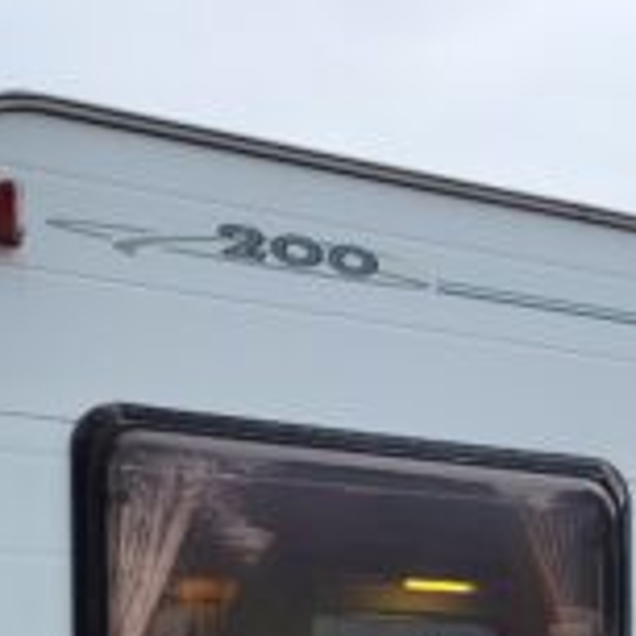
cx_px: 561
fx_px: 1871
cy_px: 836
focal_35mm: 90
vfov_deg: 18.0
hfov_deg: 19.0
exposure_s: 1/1238
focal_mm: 5.4
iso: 40
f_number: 1.8
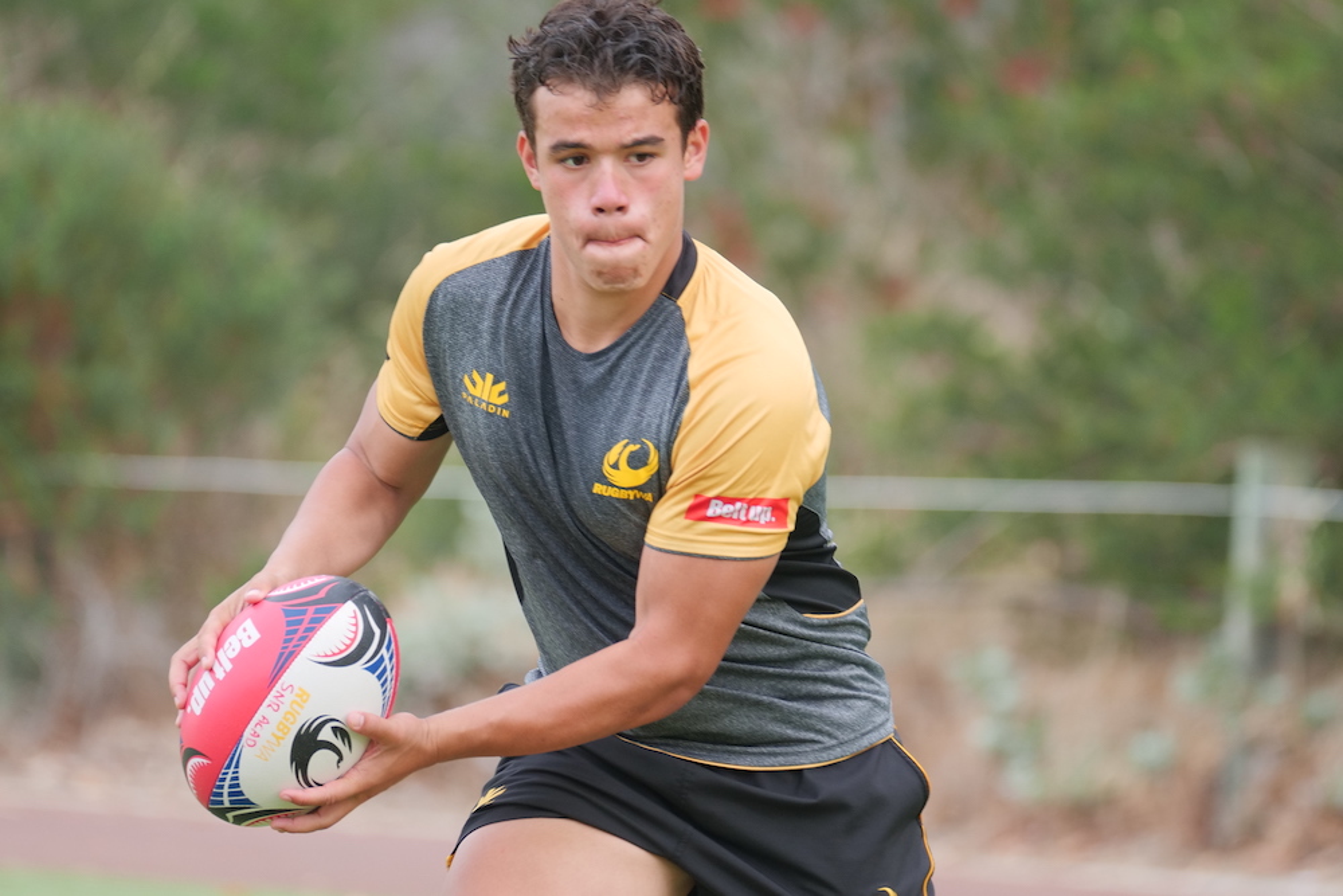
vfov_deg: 3.4
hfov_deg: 5.2
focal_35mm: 400
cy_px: 448
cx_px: 672
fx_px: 14923
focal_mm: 200
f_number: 2.8
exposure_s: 1/500
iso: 500
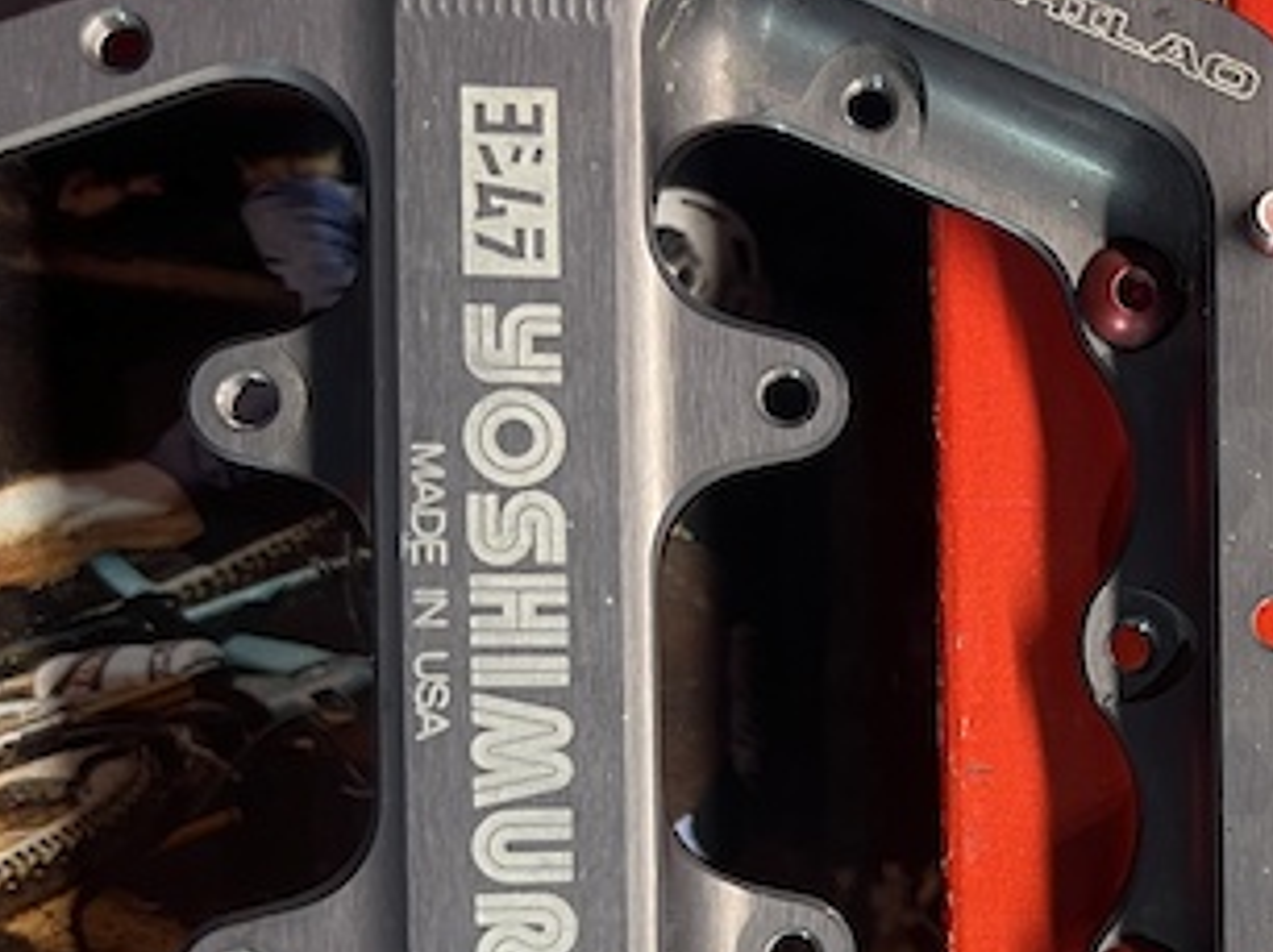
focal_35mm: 68
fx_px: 2499
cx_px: 1298
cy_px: 790
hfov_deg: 26.9
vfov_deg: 21.3
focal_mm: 5.7
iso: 80
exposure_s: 1/60
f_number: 1.5
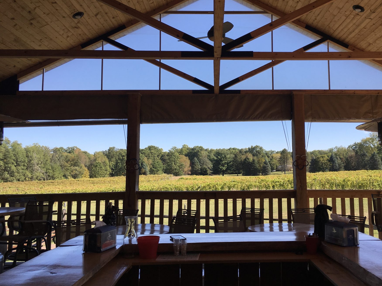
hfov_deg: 53.7
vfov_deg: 41.8
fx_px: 375
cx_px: 223
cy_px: 131
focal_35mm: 34
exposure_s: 1/950
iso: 25
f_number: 2.2
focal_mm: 4.15
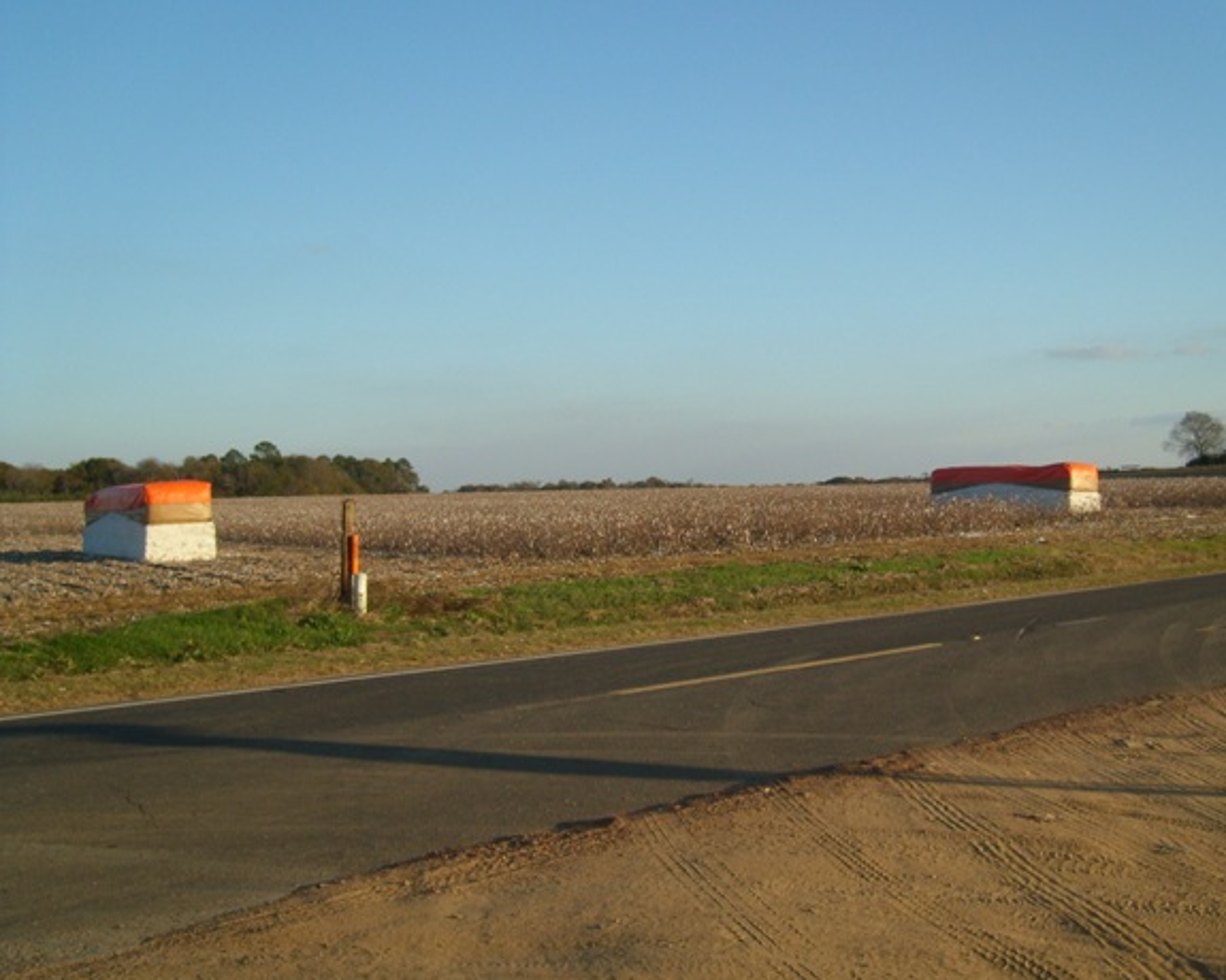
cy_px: 490
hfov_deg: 47.9
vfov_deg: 39.2
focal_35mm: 38
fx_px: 1379
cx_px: 680
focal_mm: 5.8
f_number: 7.1
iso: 50
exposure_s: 1/184
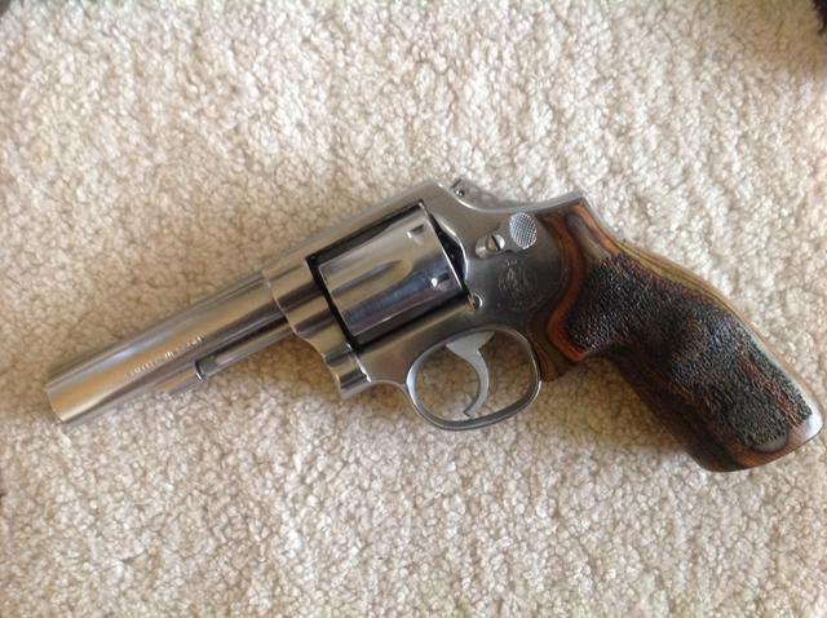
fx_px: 835
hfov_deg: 52.7
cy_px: 309
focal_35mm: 35
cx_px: 414
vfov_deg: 40.6
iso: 200
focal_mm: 4.28
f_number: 2.4
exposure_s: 1/15
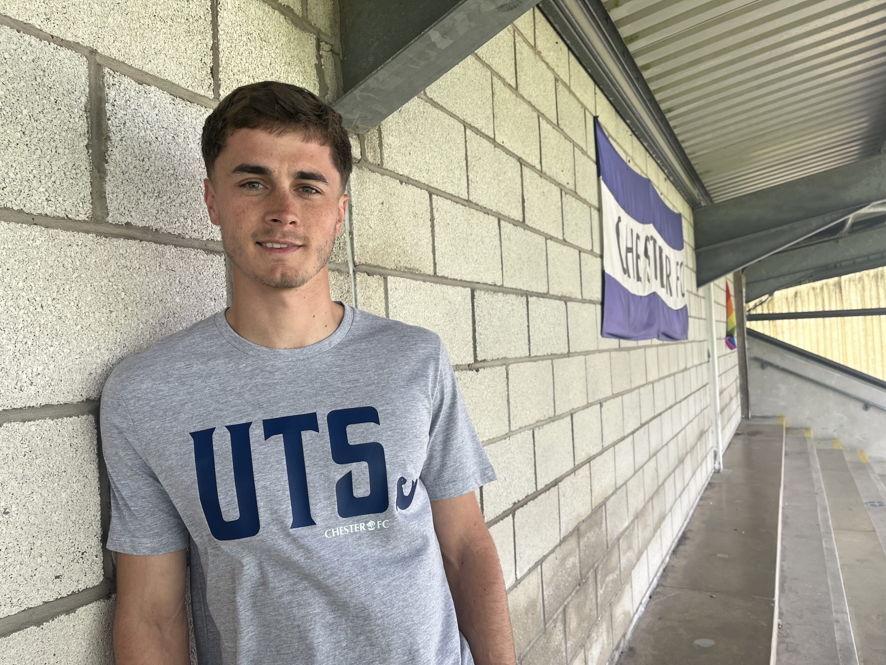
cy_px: 332
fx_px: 665
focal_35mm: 26
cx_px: 443
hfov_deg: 67.3
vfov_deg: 53.1
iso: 50
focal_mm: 5.1
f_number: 1.6
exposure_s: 1/467
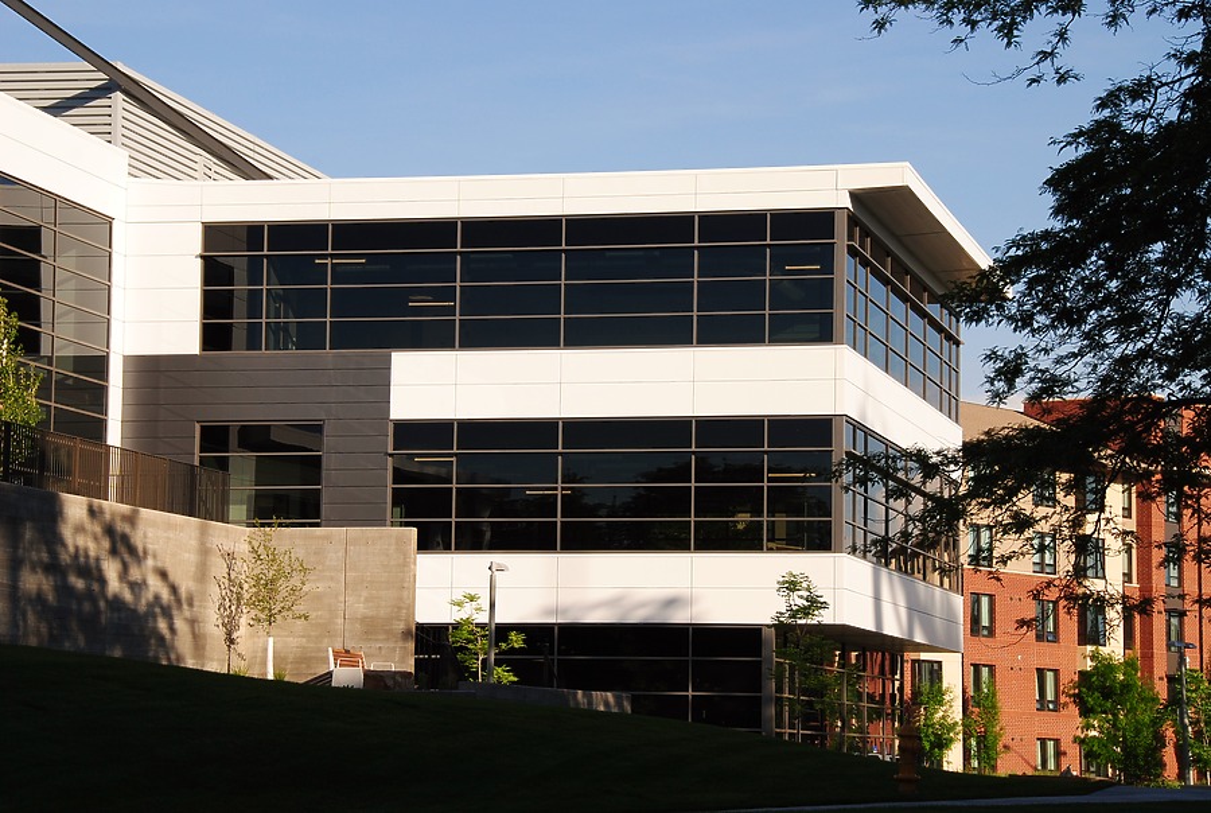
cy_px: 406
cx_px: 606
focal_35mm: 98
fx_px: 3286
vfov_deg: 14.1
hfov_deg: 20.9
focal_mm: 65
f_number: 10
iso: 125
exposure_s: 1/250
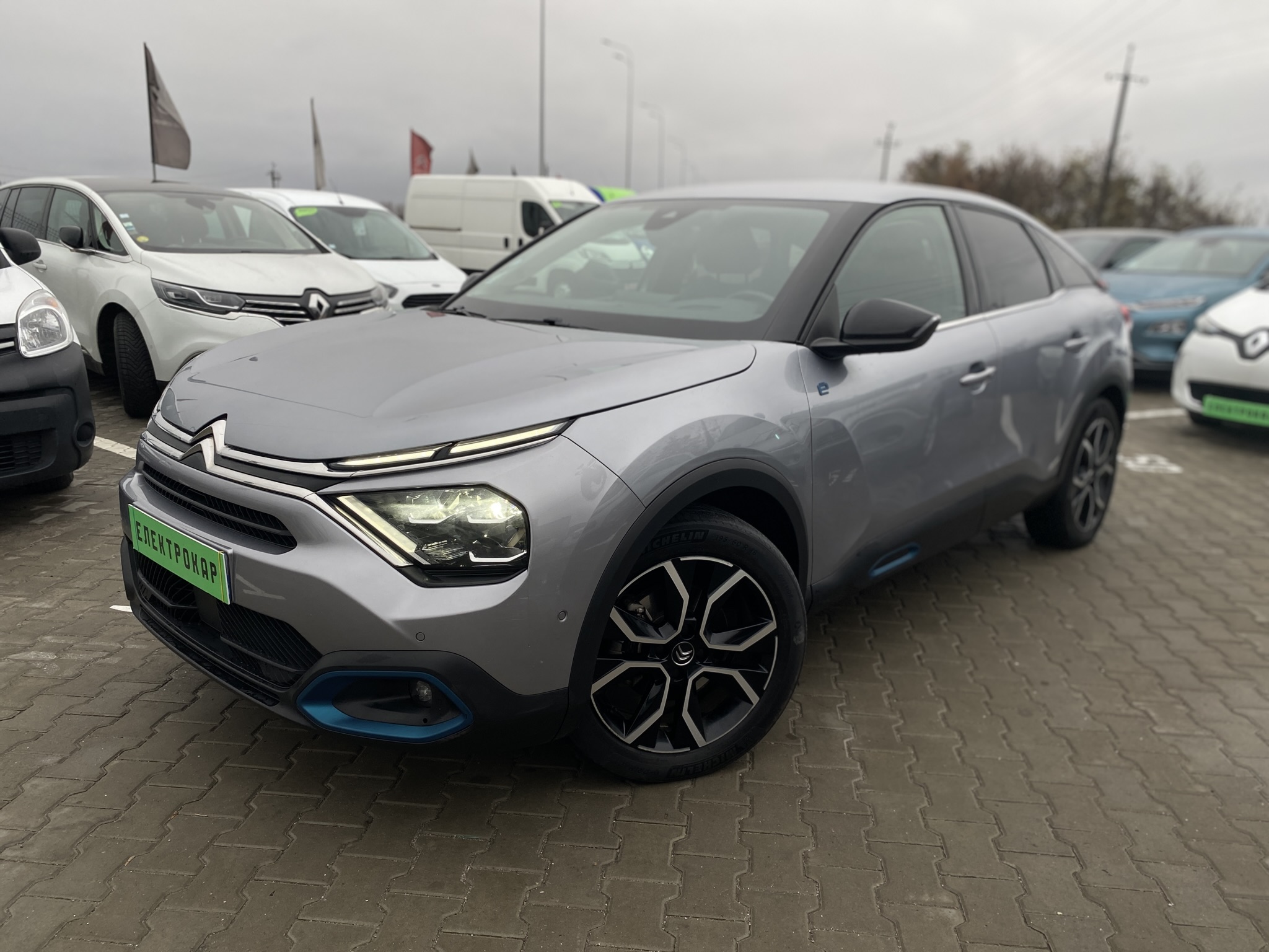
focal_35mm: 26
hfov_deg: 67.3
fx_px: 953
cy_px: 476
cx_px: 634
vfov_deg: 53.1
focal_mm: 4.25
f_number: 1.8
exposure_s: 1/122
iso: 50
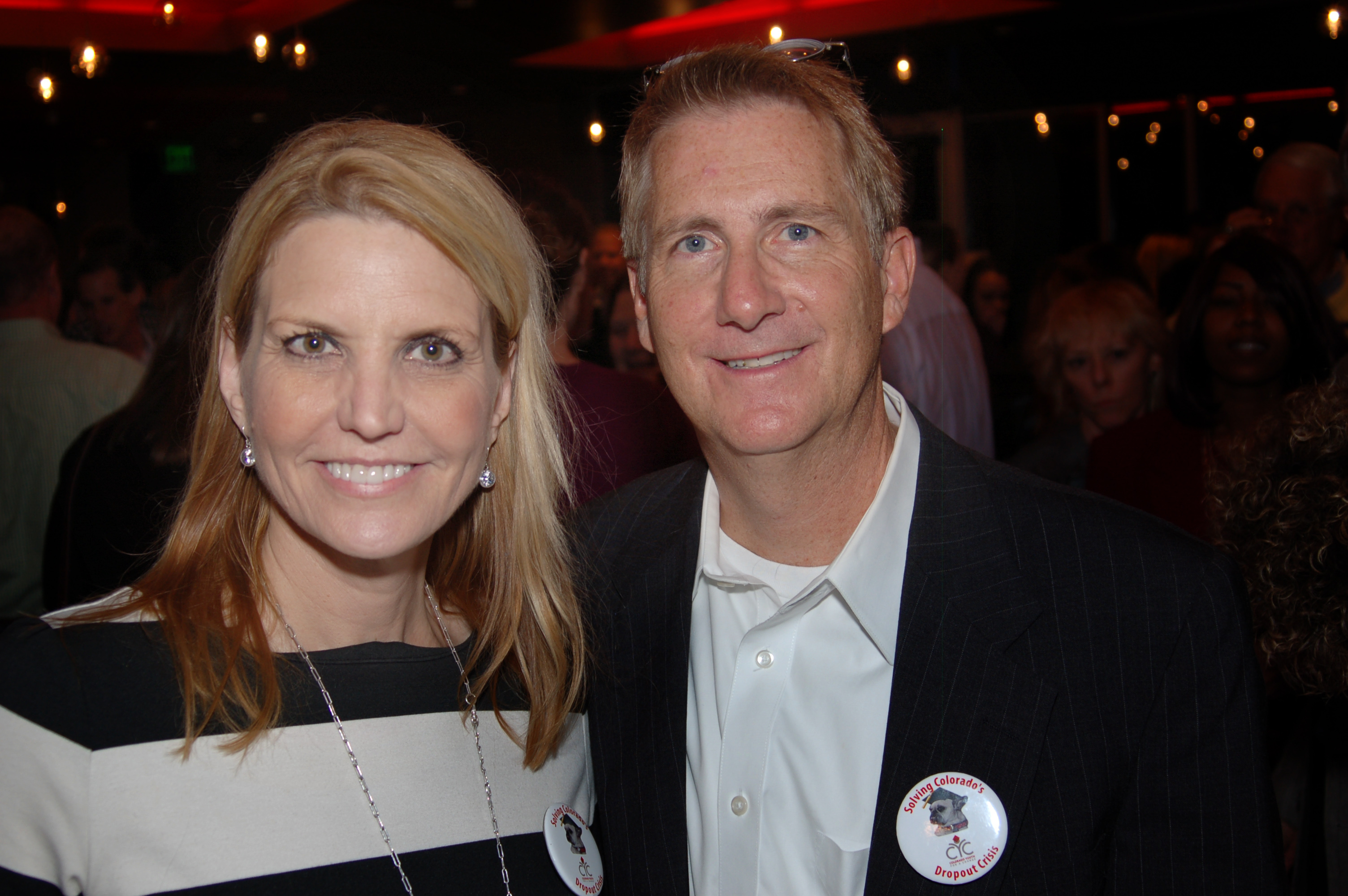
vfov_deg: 31.8
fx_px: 1571
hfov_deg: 46.4
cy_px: 448
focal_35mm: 42
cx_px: 674
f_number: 4
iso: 200
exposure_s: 1/60
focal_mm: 28
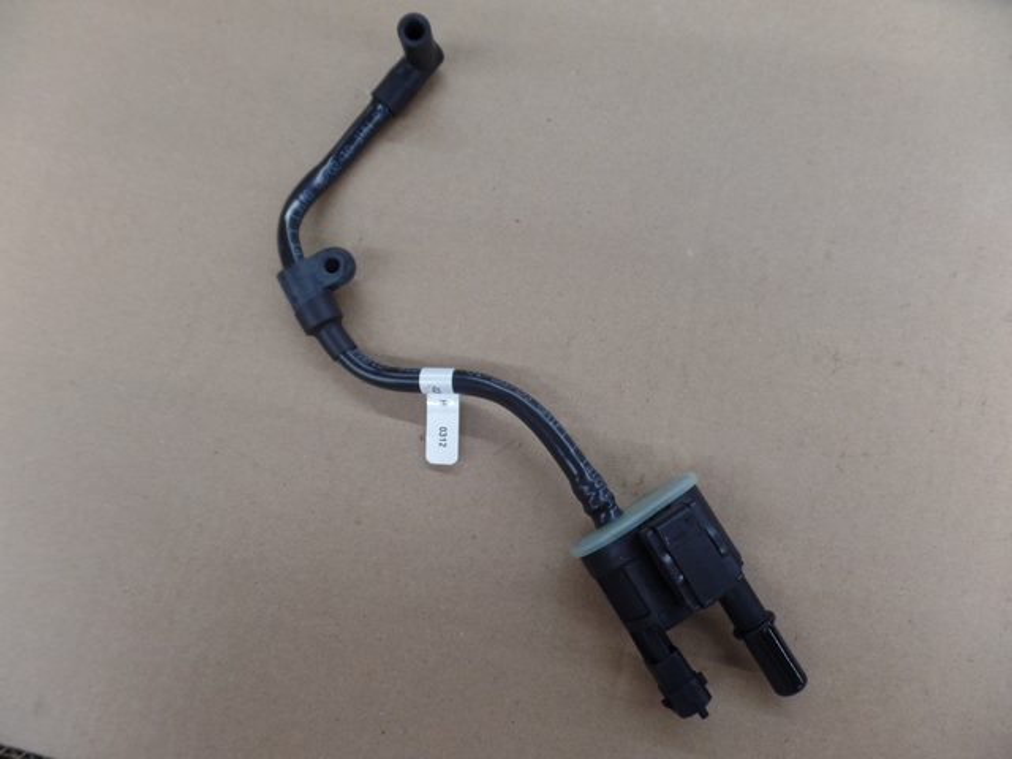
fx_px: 672
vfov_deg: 58.9
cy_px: 380
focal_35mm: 23
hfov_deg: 73.9
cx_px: 506
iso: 160
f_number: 2.8
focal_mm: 4.1
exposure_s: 1/30
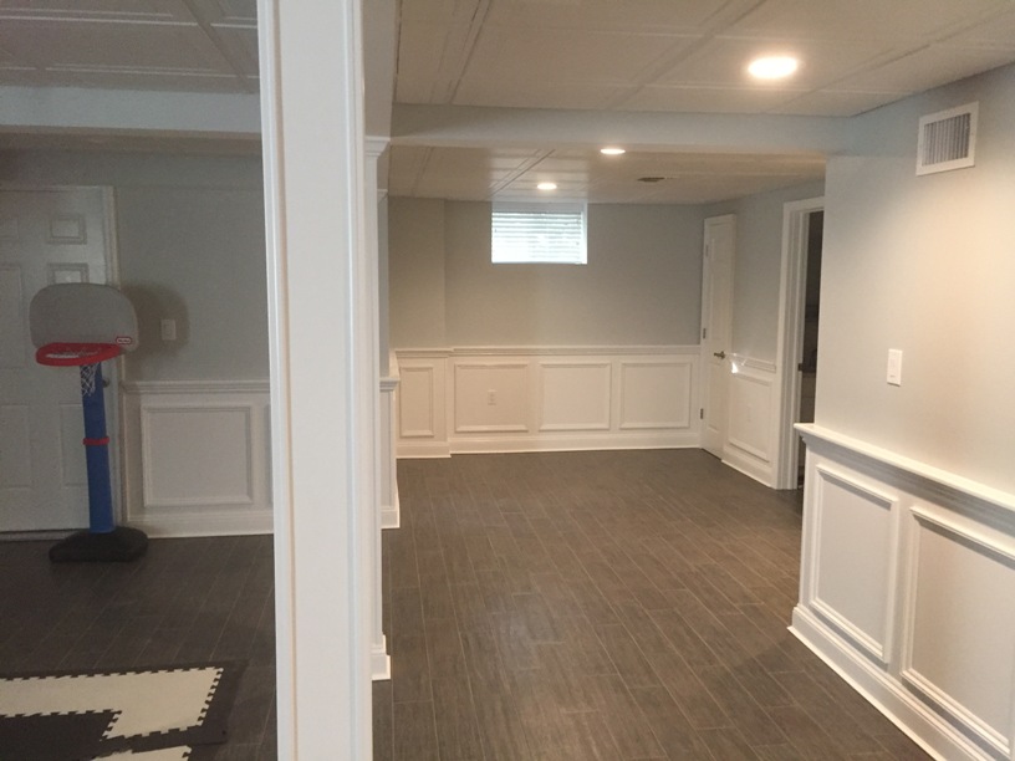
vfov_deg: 48.2
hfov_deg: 61.7
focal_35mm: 29
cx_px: 508
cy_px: 380
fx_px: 850
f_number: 2.2
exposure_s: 1/30
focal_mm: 4.15
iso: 250
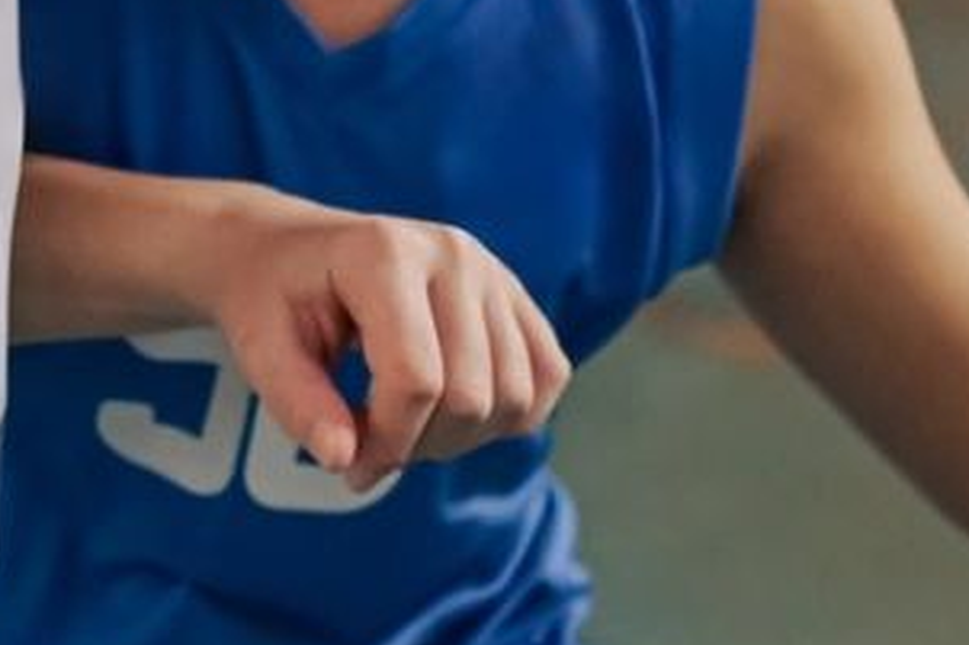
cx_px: 339
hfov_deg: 8.4
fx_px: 6618
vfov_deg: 5.6
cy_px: 331
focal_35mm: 246
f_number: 2.2
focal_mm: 35
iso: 320
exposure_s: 1/500
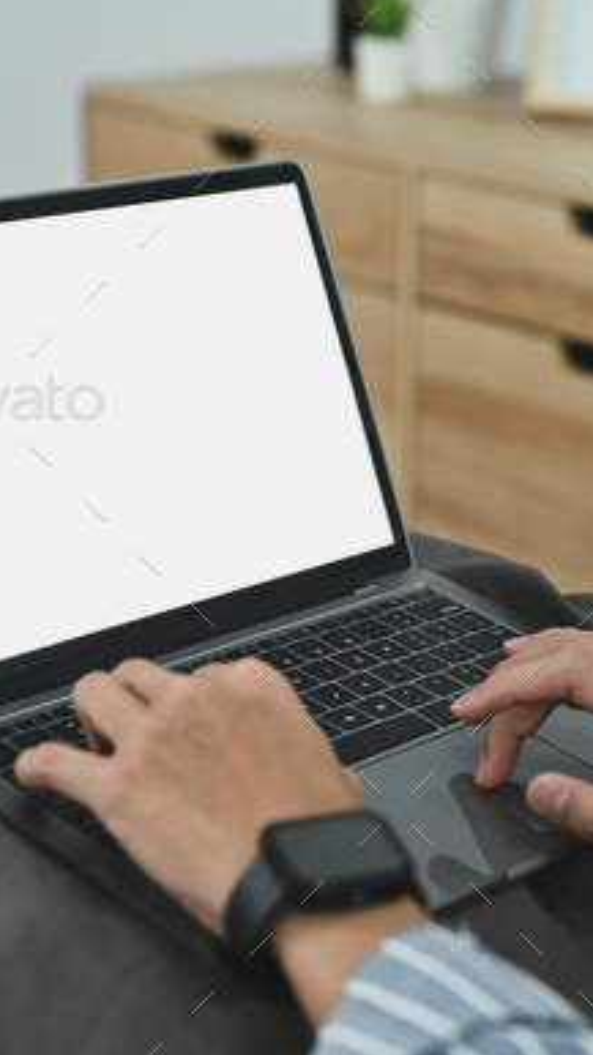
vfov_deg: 26.5
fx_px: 2237
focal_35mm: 80
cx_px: 383
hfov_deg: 15.1
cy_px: 526
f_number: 2.8
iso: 500
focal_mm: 50
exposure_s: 1/100
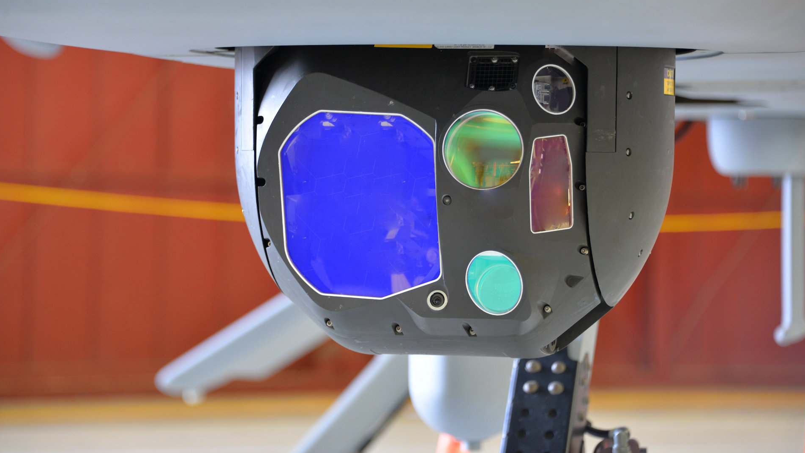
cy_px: 193
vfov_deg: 9.2
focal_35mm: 132
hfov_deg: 16.3
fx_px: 2818
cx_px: 403
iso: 900
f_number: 5.6
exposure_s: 1/30
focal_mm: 125
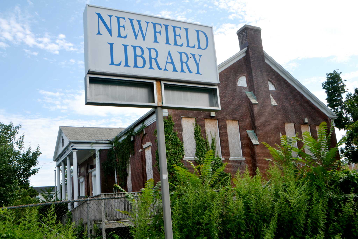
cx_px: 179
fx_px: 328
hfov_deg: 57.2
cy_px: 120
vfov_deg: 40.0
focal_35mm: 33
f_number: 7.1
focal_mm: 22
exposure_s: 1/200
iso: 100
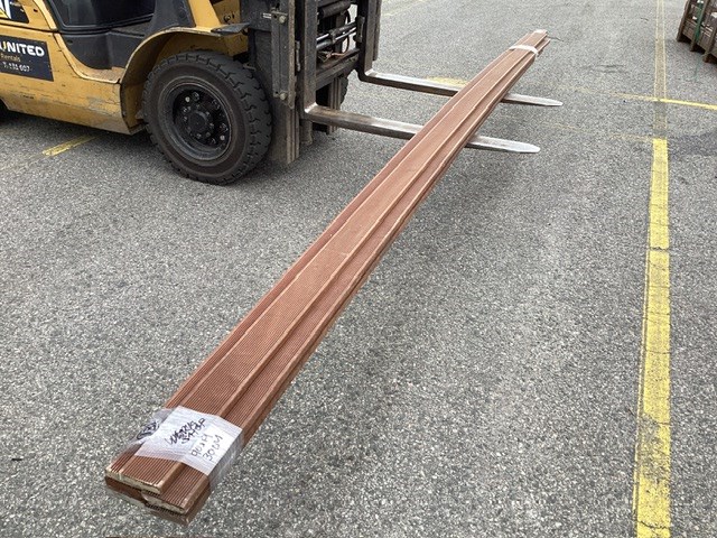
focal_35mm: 31
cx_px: 358
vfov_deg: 45.4
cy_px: 269
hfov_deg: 58.4
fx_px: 642
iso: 40
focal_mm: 3.3
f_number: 2.4
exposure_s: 1/120
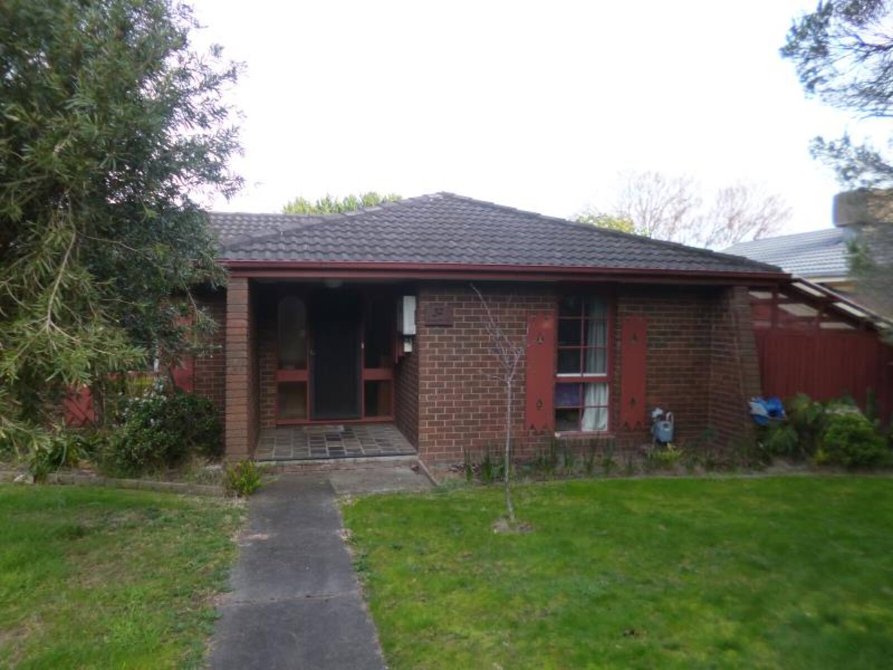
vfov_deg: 56.8
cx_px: 446
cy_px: 335
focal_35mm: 24
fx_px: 619
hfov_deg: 71.6
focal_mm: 4.3
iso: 160
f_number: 2.5
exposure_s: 1/125
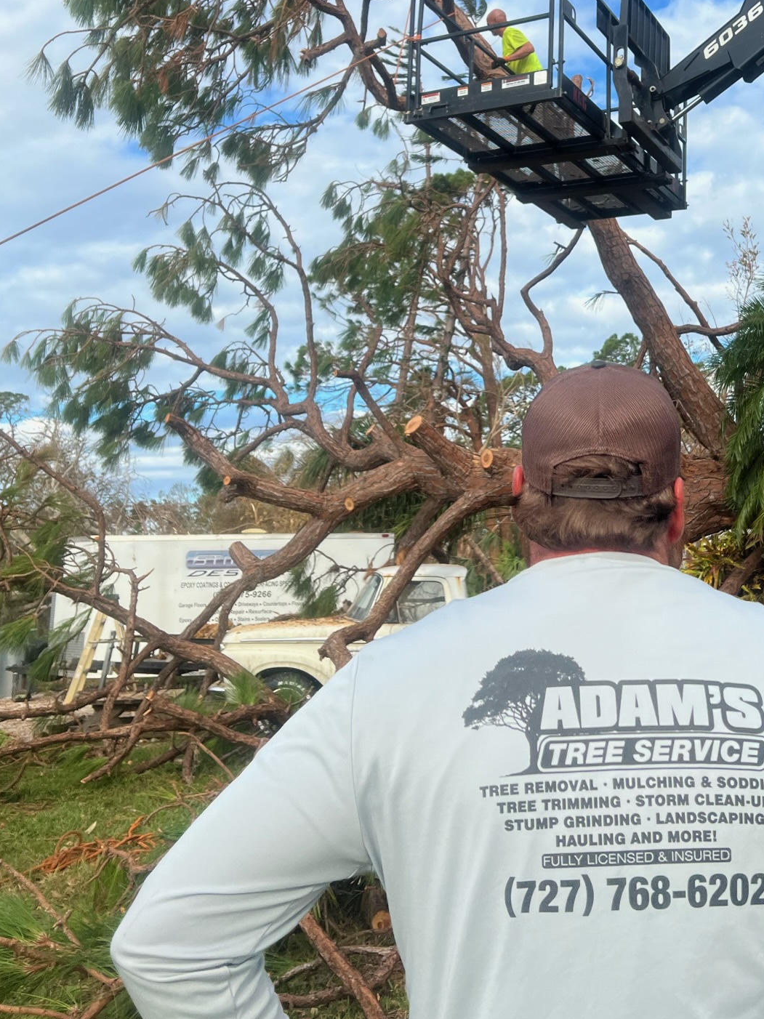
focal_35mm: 38
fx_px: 1119
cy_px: 324
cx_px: 534
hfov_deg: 37.1
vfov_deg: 48.0
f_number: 1.5
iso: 50
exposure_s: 1/2994
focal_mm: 5.7
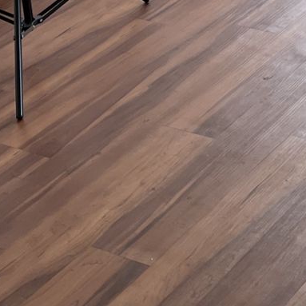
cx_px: 503
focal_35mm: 112
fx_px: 1120
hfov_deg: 14.2
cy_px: -290
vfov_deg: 13.5
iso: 64
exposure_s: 1/122
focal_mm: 5.1
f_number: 1.6
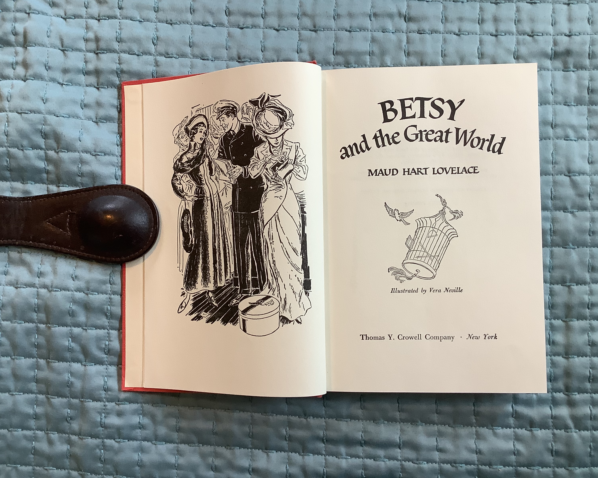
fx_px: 584
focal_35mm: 33
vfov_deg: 44.5
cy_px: 241
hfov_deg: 54.2
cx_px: 280
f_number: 2.4
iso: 80
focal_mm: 3.3
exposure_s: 1/60
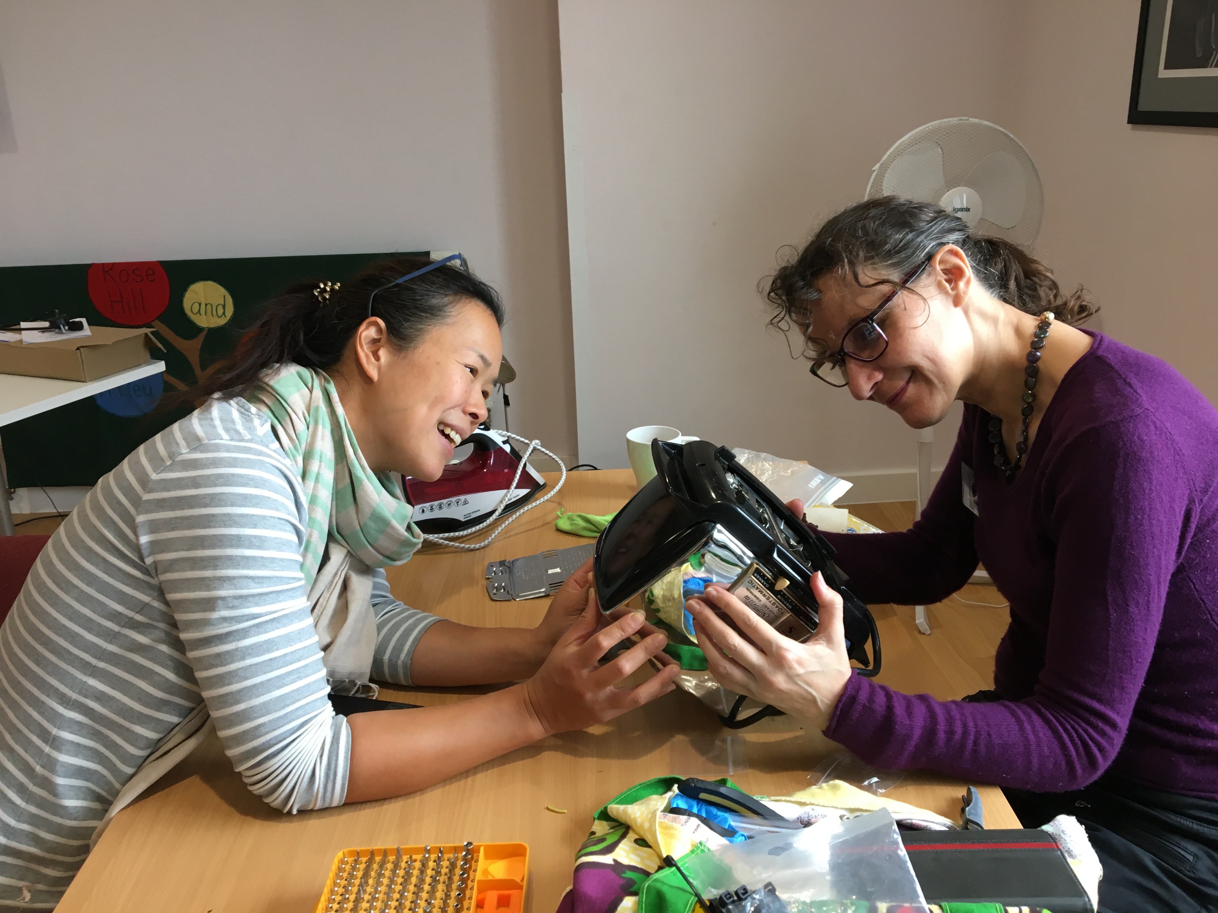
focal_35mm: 29
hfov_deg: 61.7
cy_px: 456
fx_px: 1020
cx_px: 609
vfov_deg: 48.2
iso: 64
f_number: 2.2
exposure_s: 1/33
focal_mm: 4.15
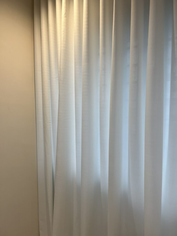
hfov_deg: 53.1
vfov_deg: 67.3
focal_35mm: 26
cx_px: 88
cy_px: 118
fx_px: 177
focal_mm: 5.7
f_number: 1.5
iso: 64
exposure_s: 1/123
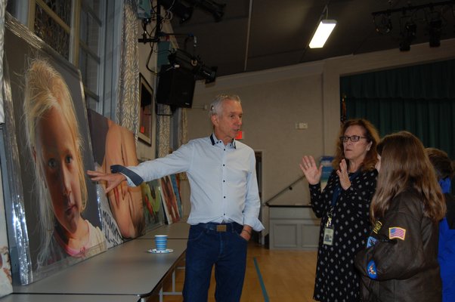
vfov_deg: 34.1
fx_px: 492
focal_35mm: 39
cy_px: 151
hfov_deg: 49.6
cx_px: 228
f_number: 4
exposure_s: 1/60
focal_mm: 26
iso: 400
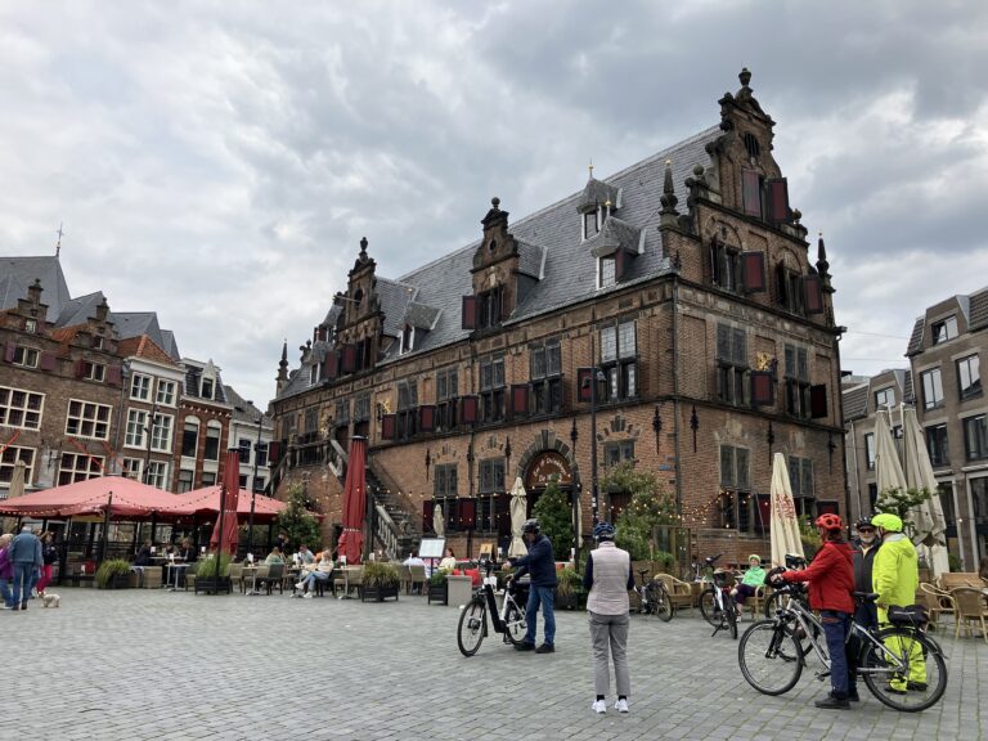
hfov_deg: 63.4
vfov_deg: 49.7
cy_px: 370
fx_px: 799
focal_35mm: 28
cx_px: 494
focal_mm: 3.99
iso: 32
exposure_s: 1/1869
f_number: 1.8
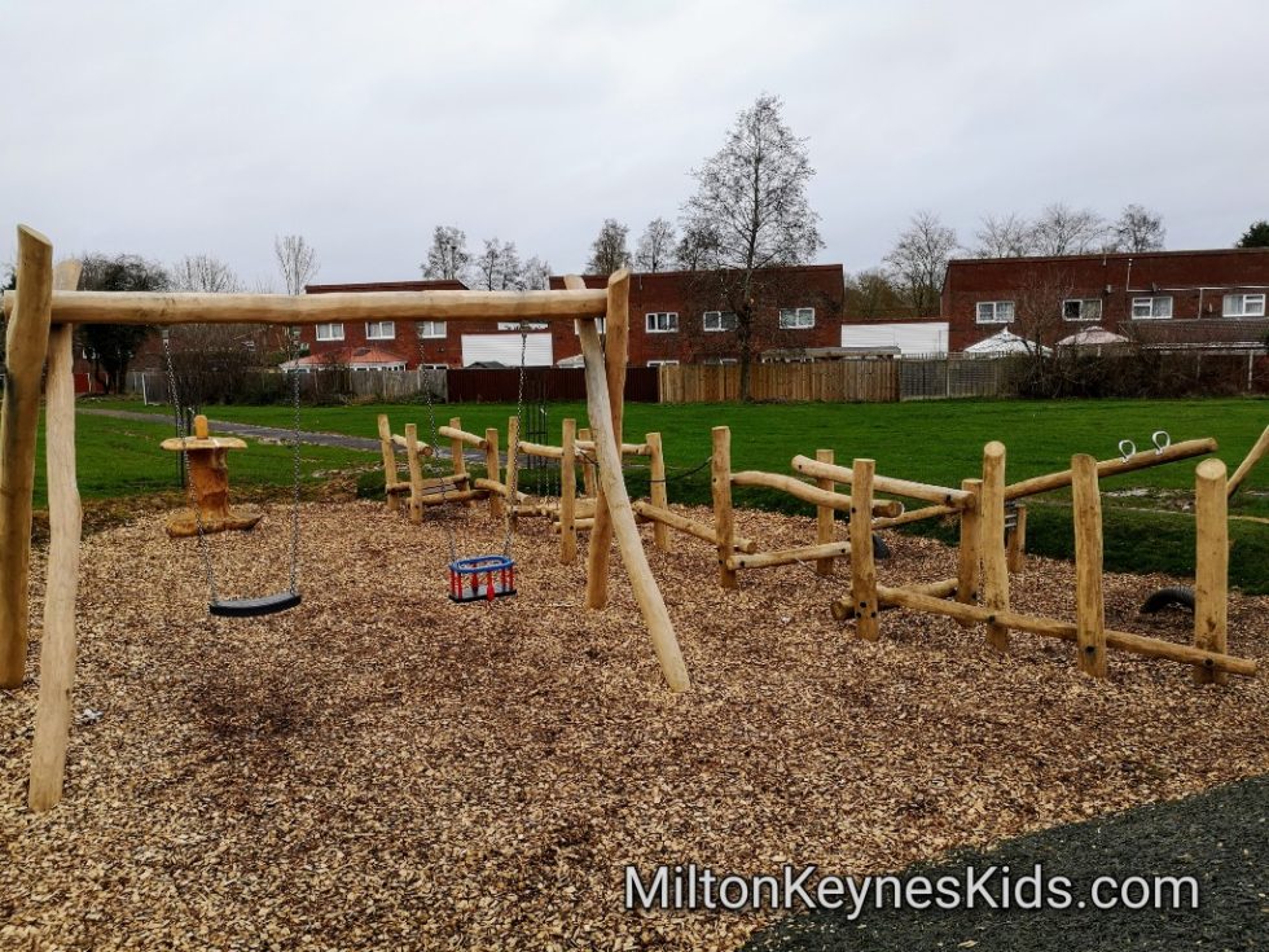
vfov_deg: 51.4
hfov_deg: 65.3
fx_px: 990
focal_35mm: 27
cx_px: 634
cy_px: 476
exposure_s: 1/267
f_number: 1.8
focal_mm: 3.95
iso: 50
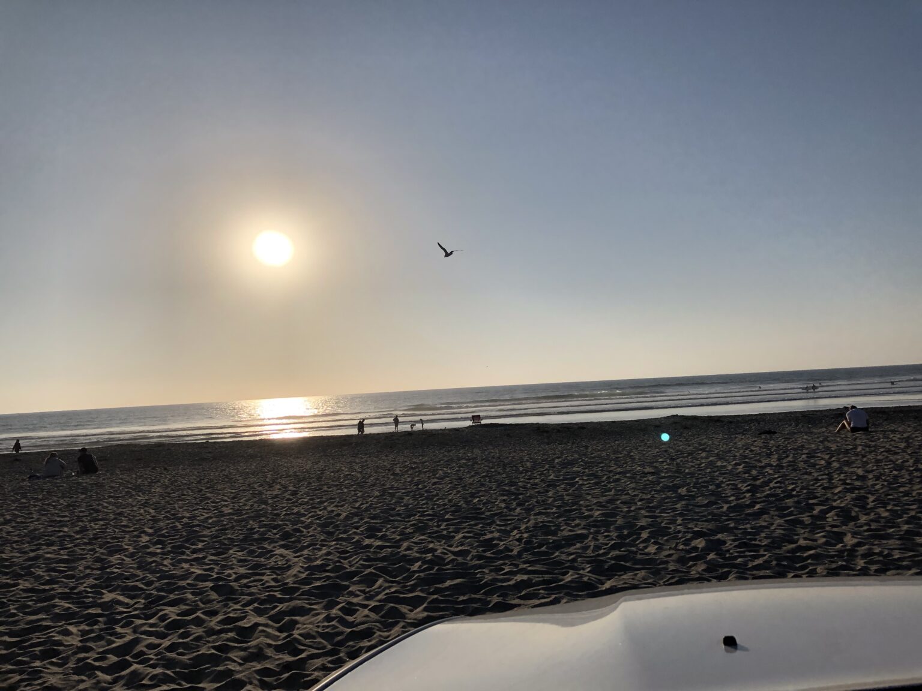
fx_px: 746
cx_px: 461
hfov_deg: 63.4
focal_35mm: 28
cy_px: 346
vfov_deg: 49.7
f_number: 1.8
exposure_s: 1/12048
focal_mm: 3.99
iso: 25
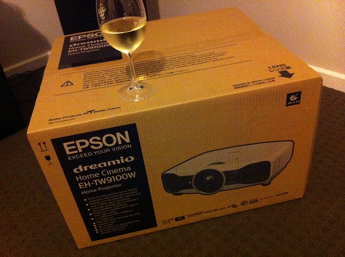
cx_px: 172
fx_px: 348
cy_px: 128
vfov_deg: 40.6
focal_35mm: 35
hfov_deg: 52.7
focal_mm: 3.85
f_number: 2.8
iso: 1000
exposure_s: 1/15
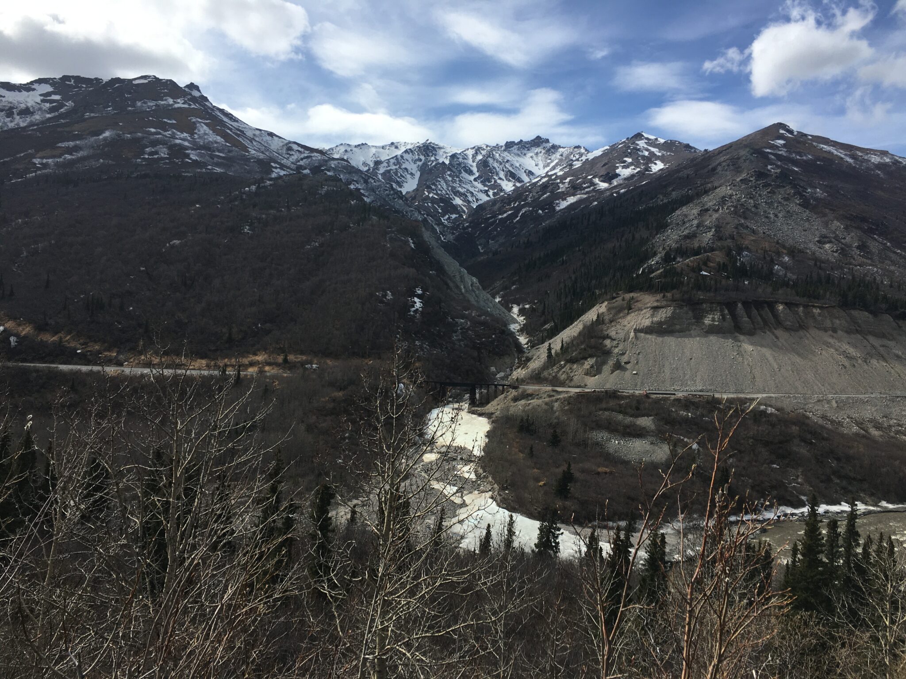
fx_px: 759
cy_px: 340
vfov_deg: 48.2
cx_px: 453
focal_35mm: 29
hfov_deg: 61.7
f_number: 2.2
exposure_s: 1/1637
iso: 25
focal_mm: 4.15
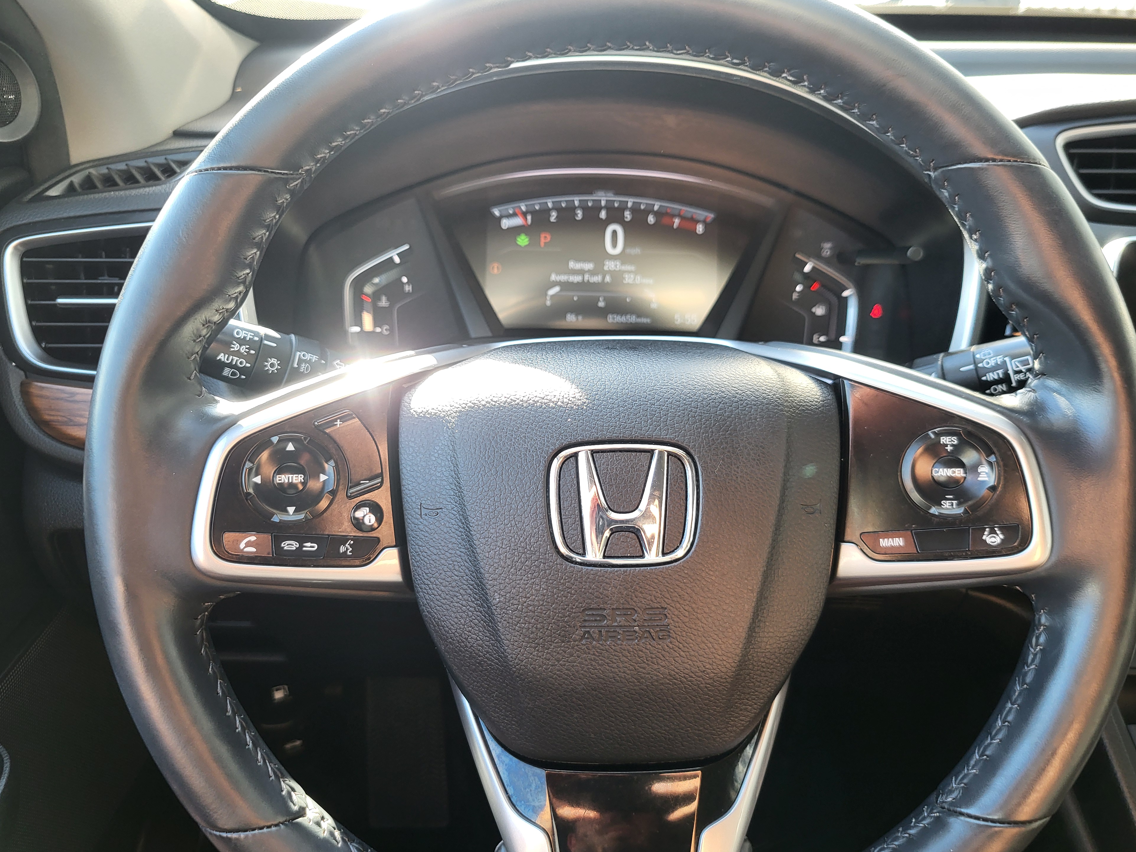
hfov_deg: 65.3
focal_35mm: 27
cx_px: 581
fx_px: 886
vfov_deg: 51.3
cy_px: 441
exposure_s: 1/120
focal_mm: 5.4
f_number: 1.8
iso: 125
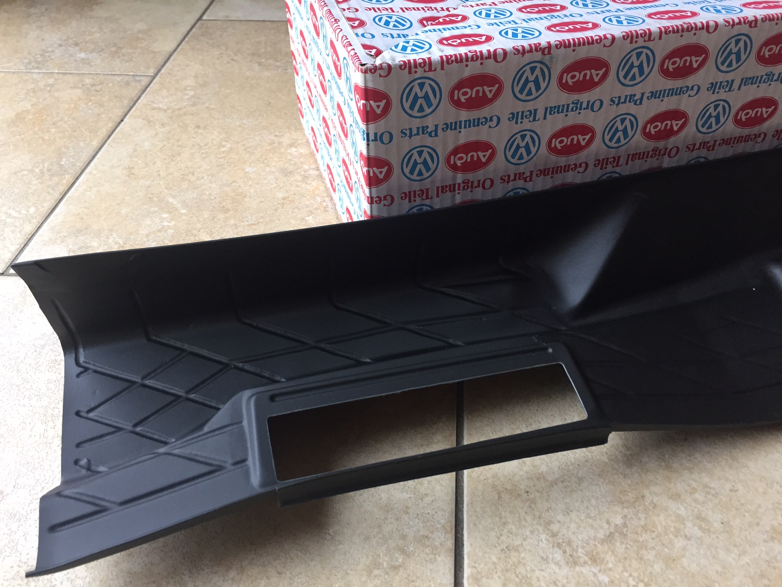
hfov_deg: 61.7
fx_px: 655
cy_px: 294
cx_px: 391
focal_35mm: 29
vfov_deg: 48.2
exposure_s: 1/33
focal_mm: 4.15
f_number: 2.2
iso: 64
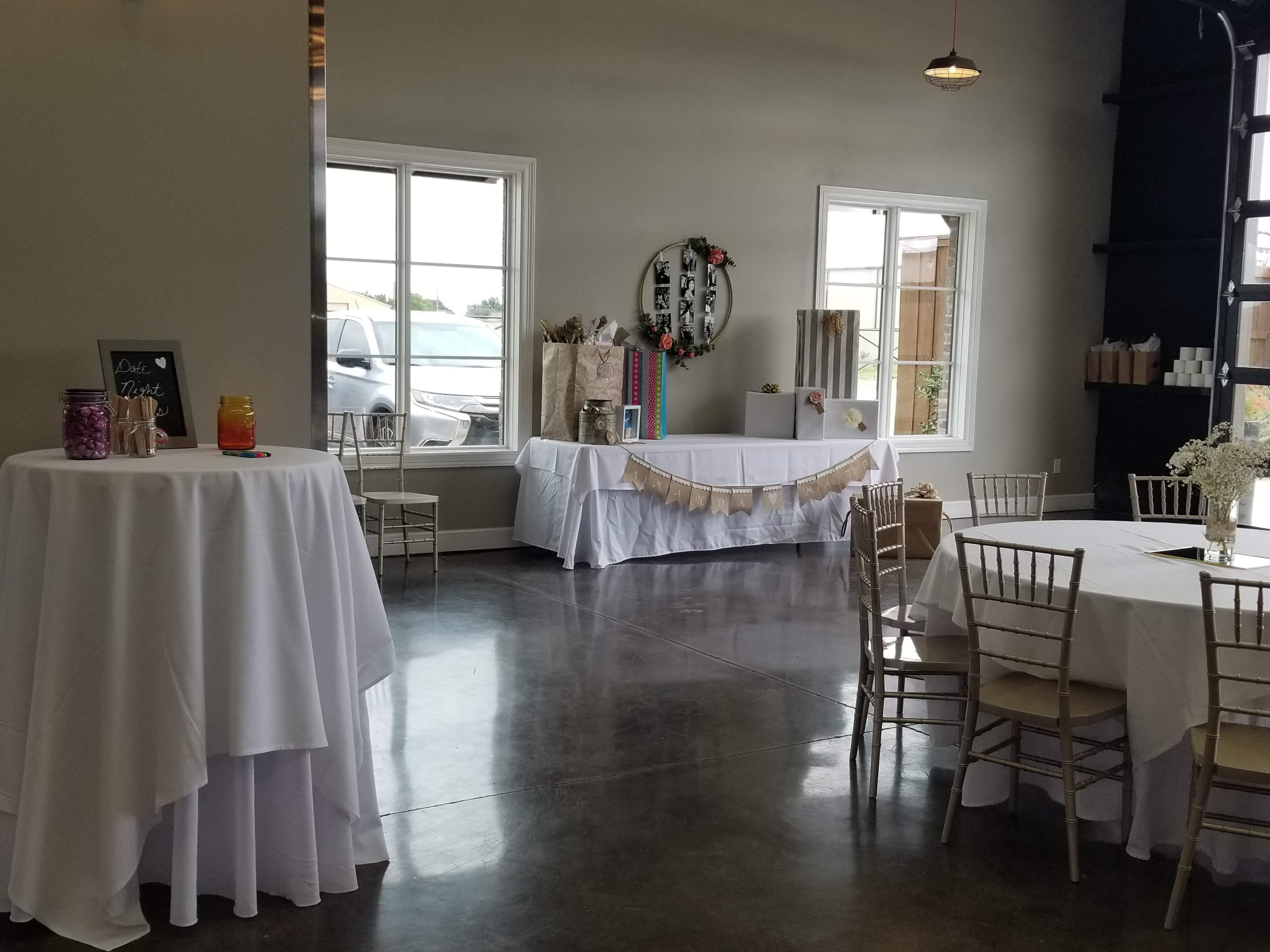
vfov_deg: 51.3
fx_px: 991
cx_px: 636
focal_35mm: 27
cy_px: 491
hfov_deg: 65.3
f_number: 1.7
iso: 50
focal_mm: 4.3
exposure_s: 1/301
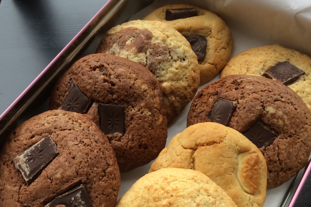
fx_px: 354
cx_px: 156
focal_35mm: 41
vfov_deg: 31.9
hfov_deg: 47.4
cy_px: 159
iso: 100
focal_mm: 4.15
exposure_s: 1/30
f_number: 2.2
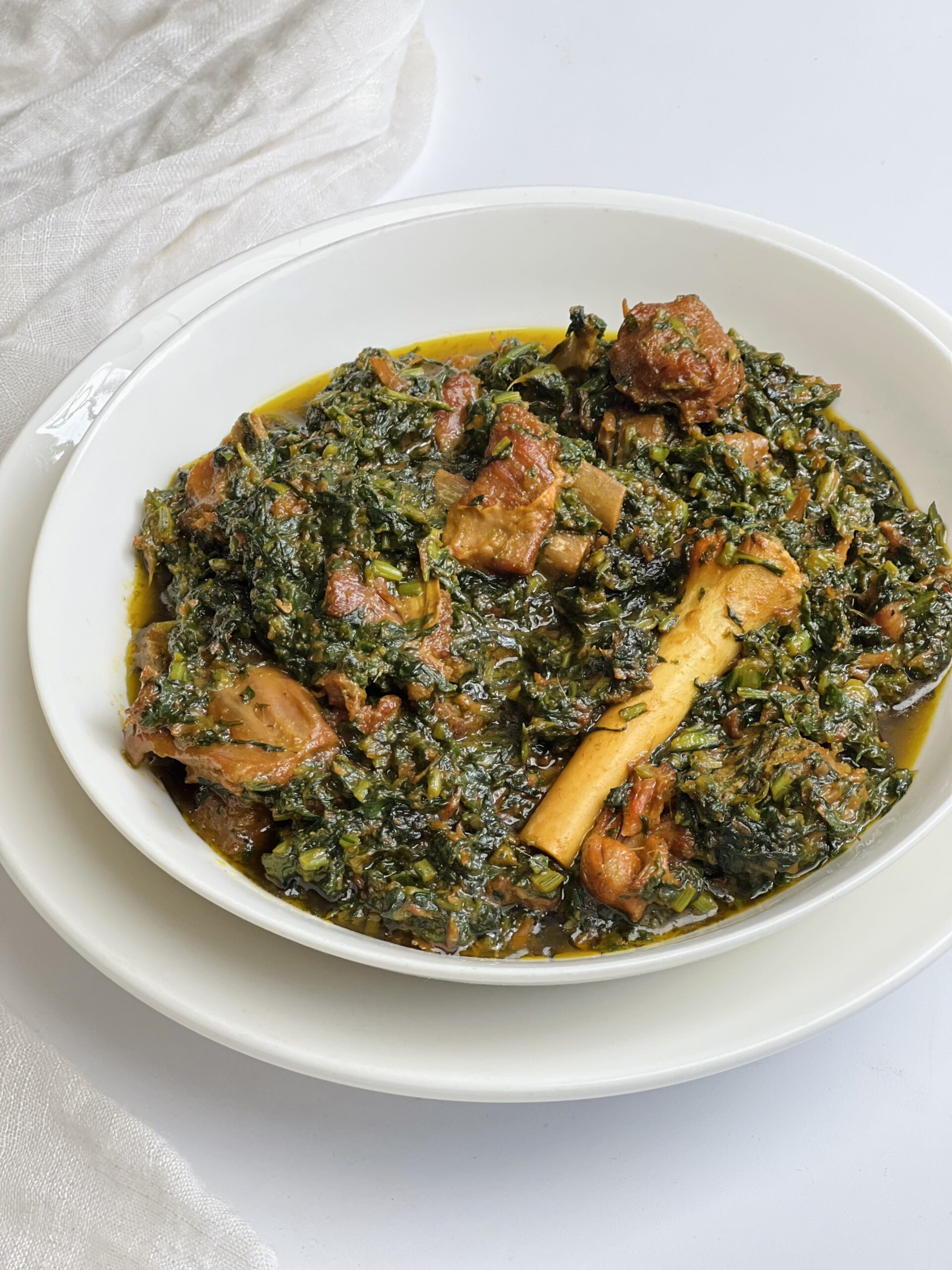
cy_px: 635
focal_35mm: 77
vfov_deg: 25.3
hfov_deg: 19.1
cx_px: 476
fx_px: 2824
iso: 250
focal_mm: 9
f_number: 2.8
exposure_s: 1/74
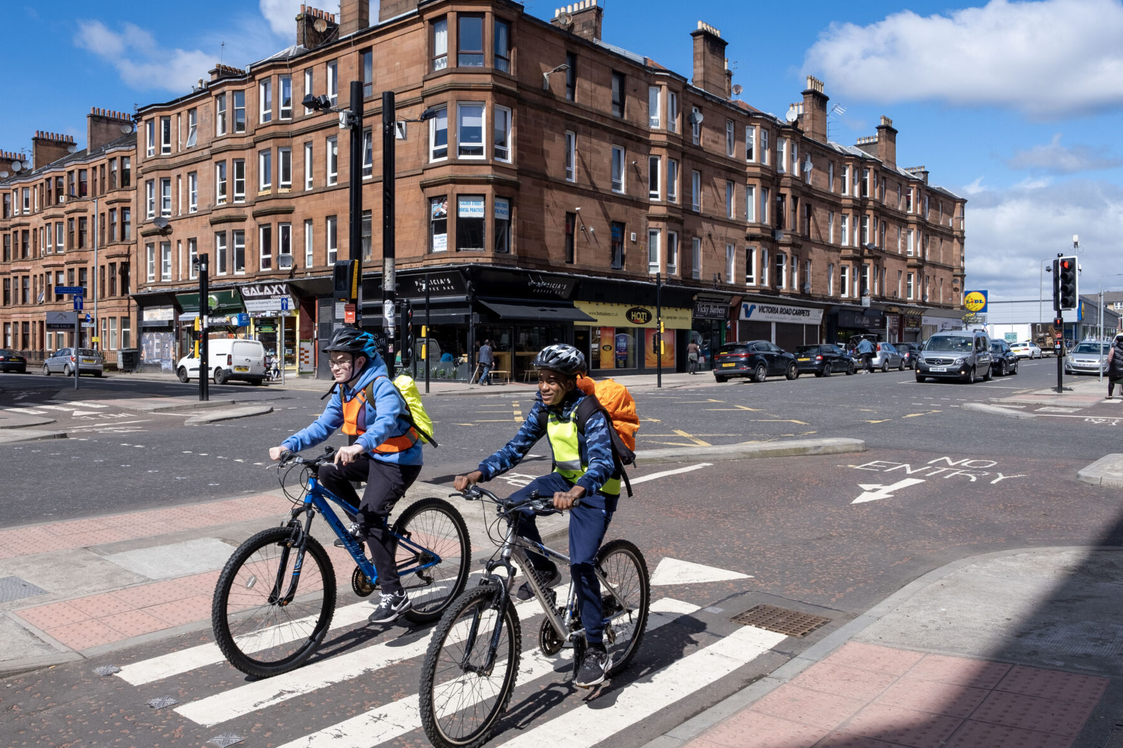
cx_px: 499
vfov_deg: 43.6
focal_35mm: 30
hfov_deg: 61.8
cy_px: 357
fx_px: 936
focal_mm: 17
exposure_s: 1/800
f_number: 7.1
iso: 400
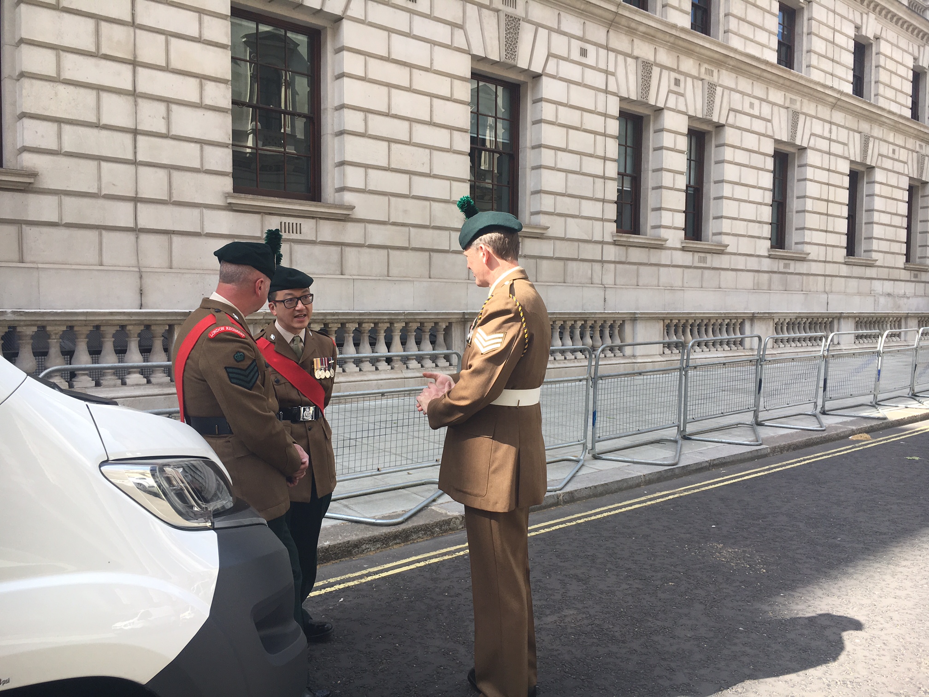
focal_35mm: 29
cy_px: 348
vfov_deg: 48.2
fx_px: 778
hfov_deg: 61.7
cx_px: 464
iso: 25
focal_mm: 4.15
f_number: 2.2
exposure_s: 1/392
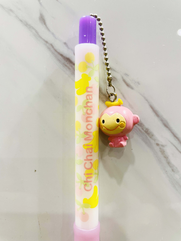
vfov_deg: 67.3
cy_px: 120
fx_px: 181
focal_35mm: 26
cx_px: 90
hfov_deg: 53.1
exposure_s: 1/60
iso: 80
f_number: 1.6
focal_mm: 4.2
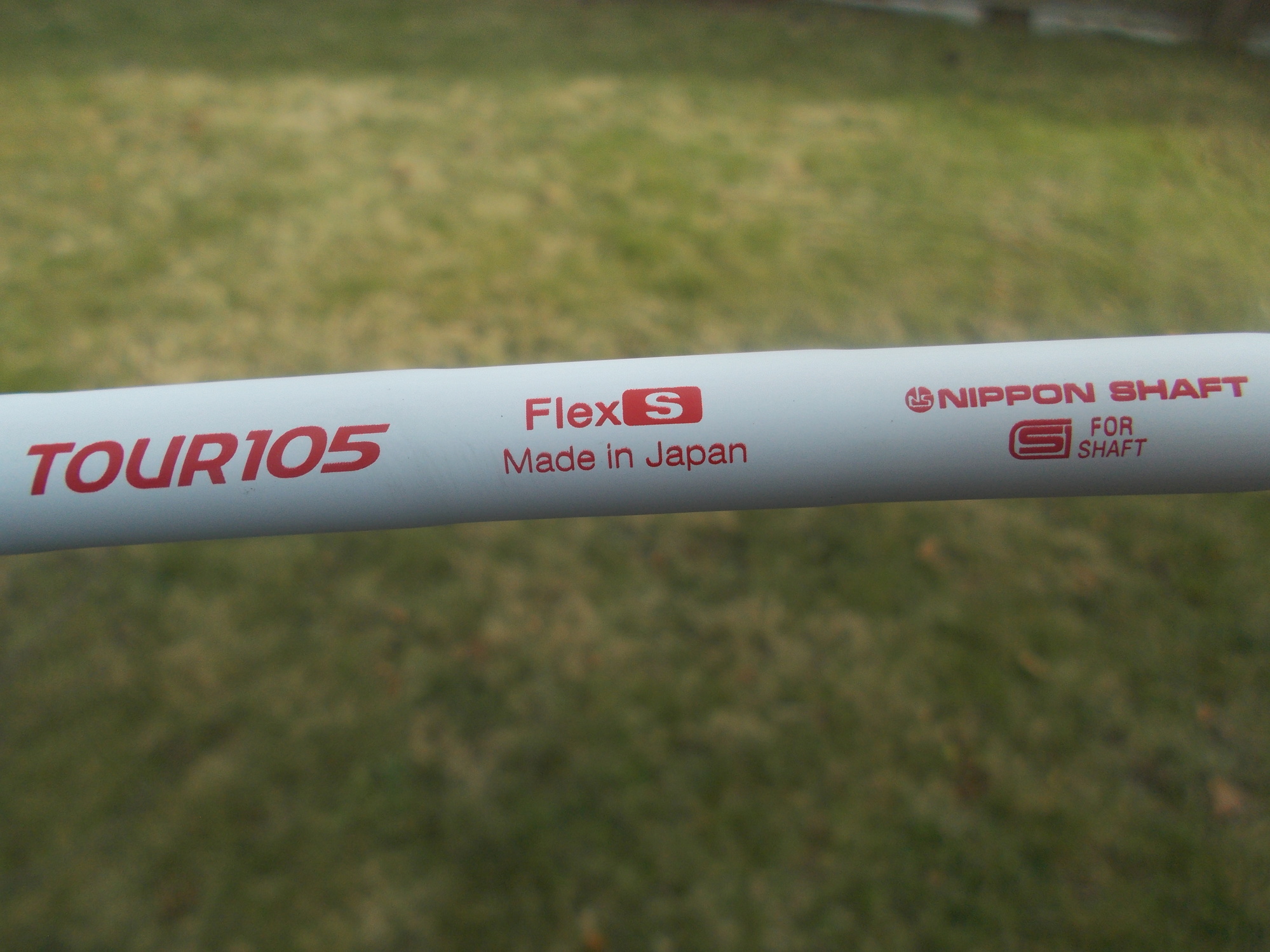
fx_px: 954
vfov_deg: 53.1
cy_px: 476
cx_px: 635
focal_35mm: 26
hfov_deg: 67.3
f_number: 3.2
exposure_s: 1/320
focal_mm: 4.6
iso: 80
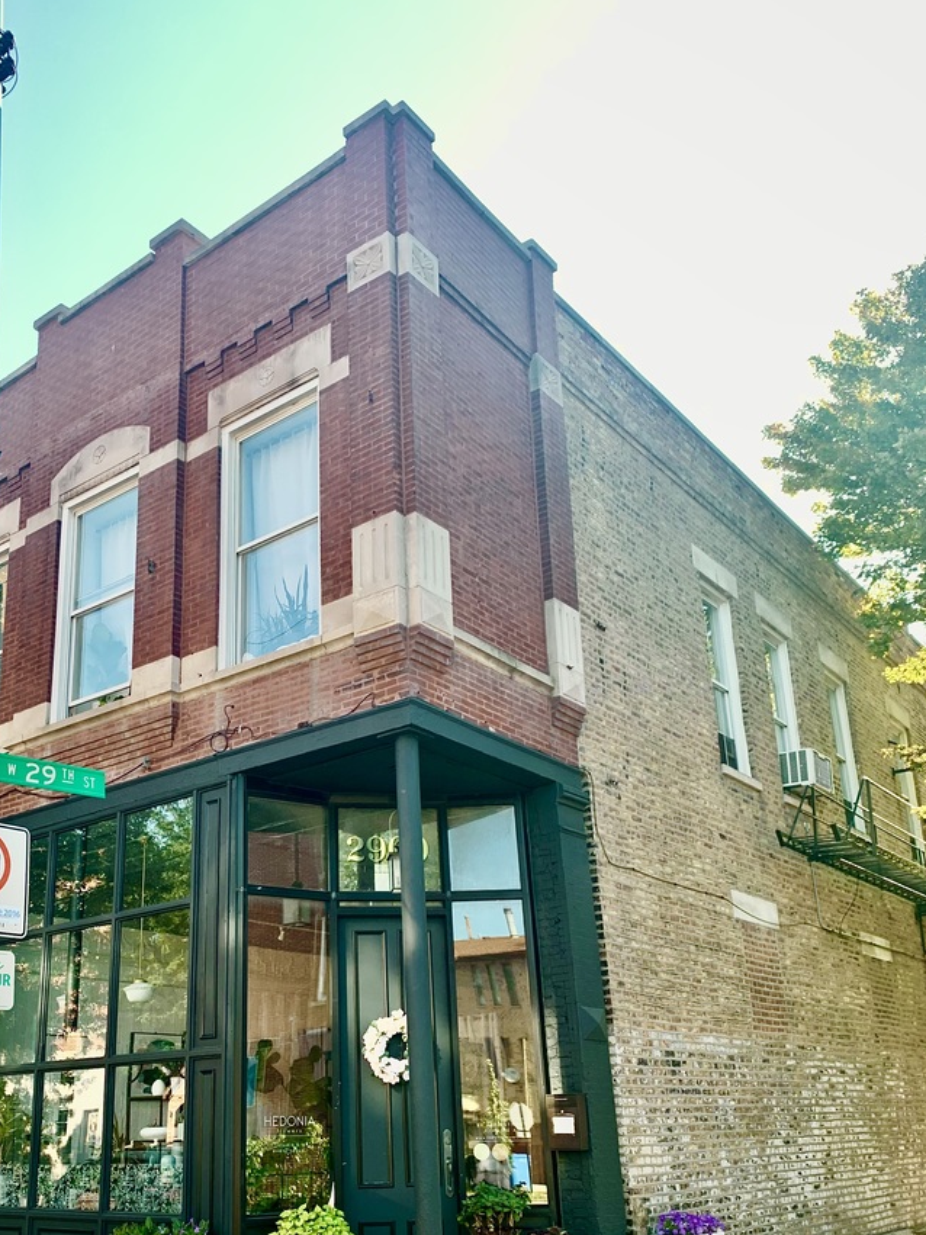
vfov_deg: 54.7
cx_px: 348
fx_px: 1177
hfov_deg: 42.6
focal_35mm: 33
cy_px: 779
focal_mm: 4.25
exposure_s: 1/122
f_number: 1.8
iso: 25
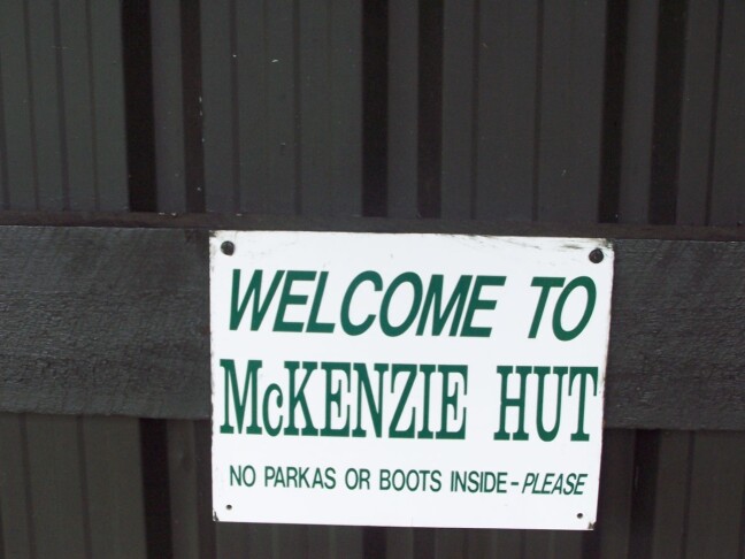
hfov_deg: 29.0
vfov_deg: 21.9
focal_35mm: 67
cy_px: 280
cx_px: 372
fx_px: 1442
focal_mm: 11.1
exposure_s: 1/15
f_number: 3.2
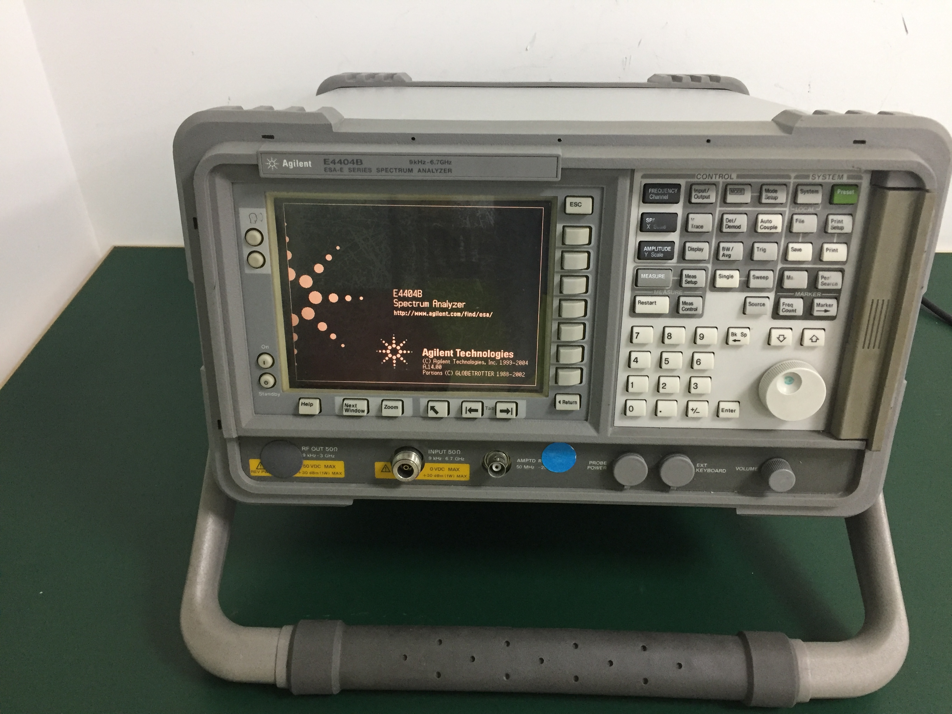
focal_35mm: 29
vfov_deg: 48.2
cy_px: 357
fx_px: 798
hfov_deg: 61.7
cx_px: 476
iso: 200
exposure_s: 1/33
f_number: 2.2
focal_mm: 4.15
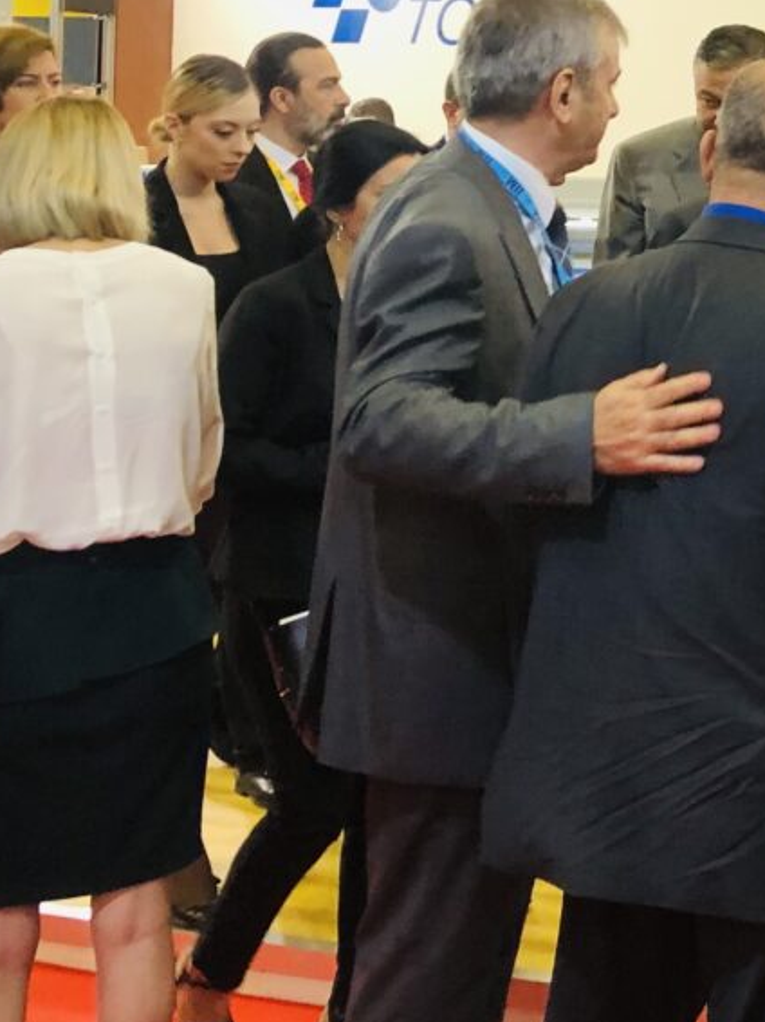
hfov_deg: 17.2
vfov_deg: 25.1
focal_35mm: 76
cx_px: 1193
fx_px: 2241
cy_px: 168
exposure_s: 1/100
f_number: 1.8
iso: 160
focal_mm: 3.99
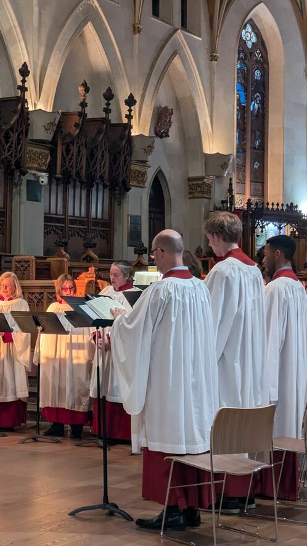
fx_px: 1027
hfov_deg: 16.6
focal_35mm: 71
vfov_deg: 29.7
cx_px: 1
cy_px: 273
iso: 155
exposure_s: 1/120
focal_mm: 6.81
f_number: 1.85
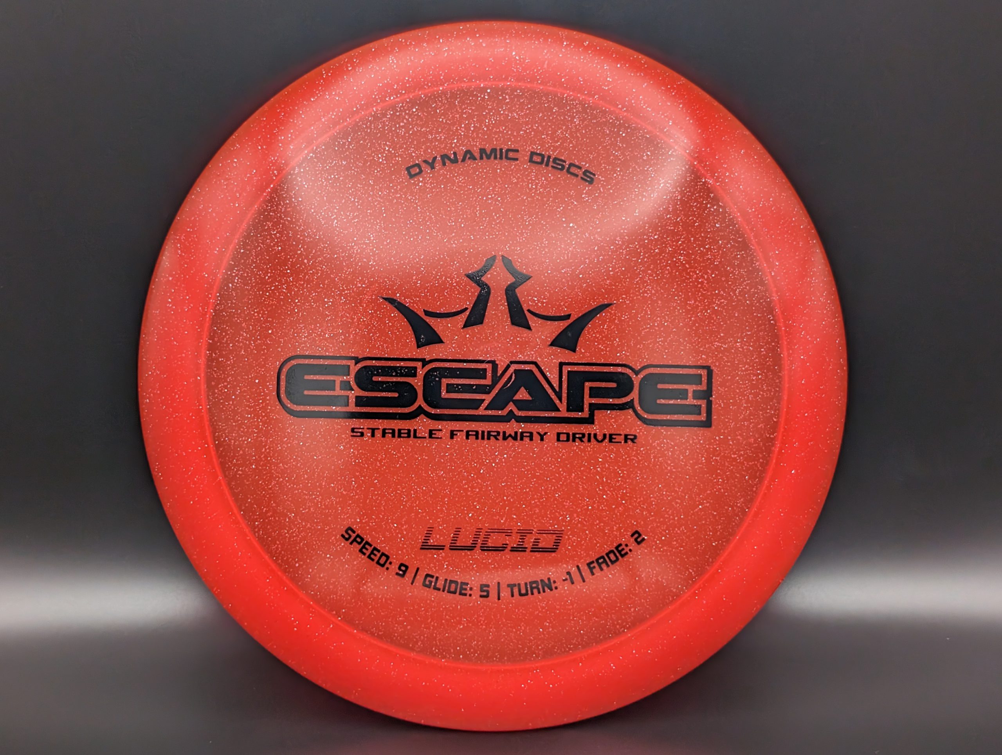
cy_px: 378
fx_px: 1420
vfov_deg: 29.8
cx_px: 501
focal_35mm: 49
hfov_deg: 38.9
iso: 270
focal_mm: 6.9
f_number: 1.68
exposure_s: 1/617
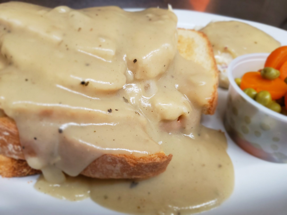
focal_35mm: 26
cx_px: 144
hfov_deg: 67.3
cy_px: 108
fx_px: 216
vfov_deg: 53.1
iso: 160
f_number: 1.5
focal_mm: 4.3
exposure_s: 1/60
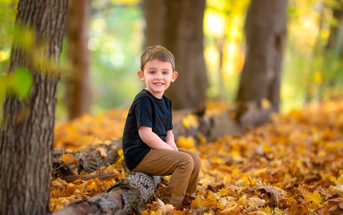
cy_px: 114
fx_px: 1290
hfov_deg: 15.1
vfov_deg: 9.5
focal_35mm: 138
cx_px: 172
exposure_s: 1/640
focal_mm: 135
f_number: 2
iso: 640
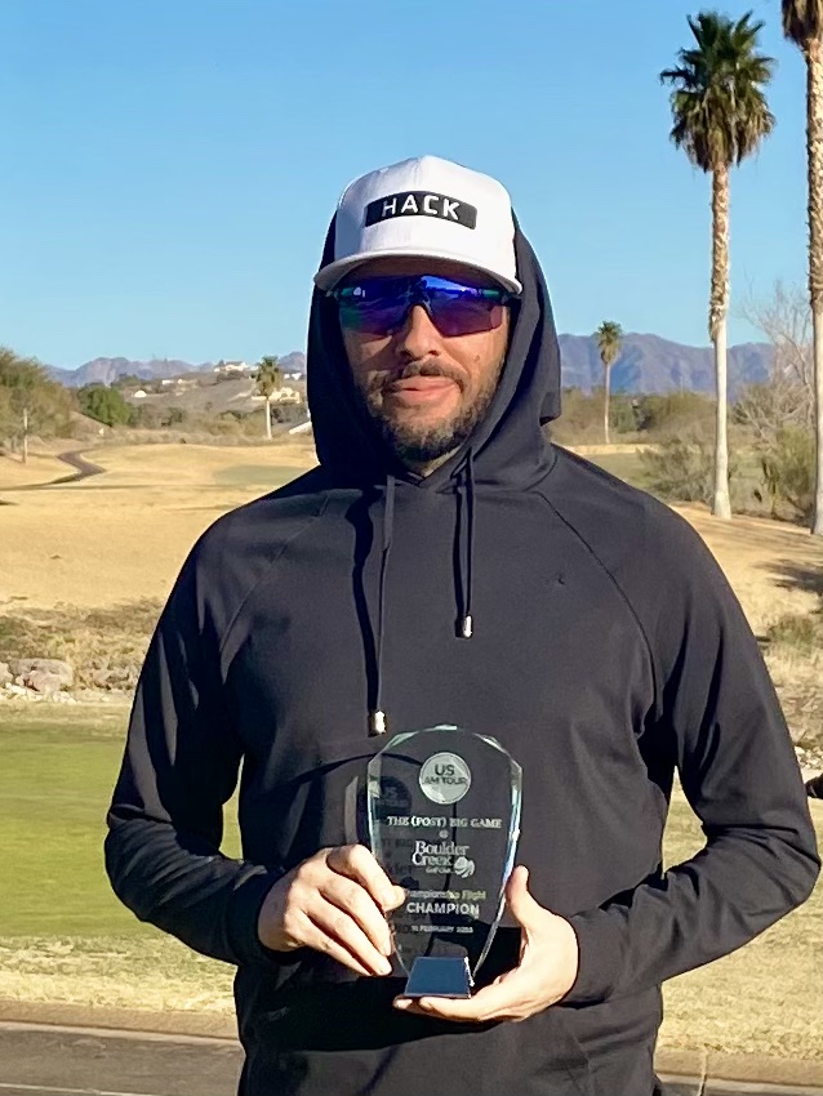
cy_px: 548
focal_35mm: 26
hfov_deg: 53.1
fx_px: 824
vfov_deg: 67.3
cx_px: 412
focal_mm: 4.25
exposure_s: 1/3125
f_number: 1.8
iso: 32
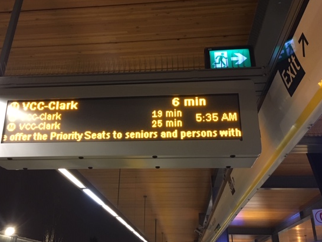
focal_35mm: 34
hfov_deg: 53.9
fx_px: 316
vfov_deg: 41.7
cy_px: 114
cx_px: 147
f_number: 2.2
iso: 200
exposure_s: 1/20
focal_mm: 4.15
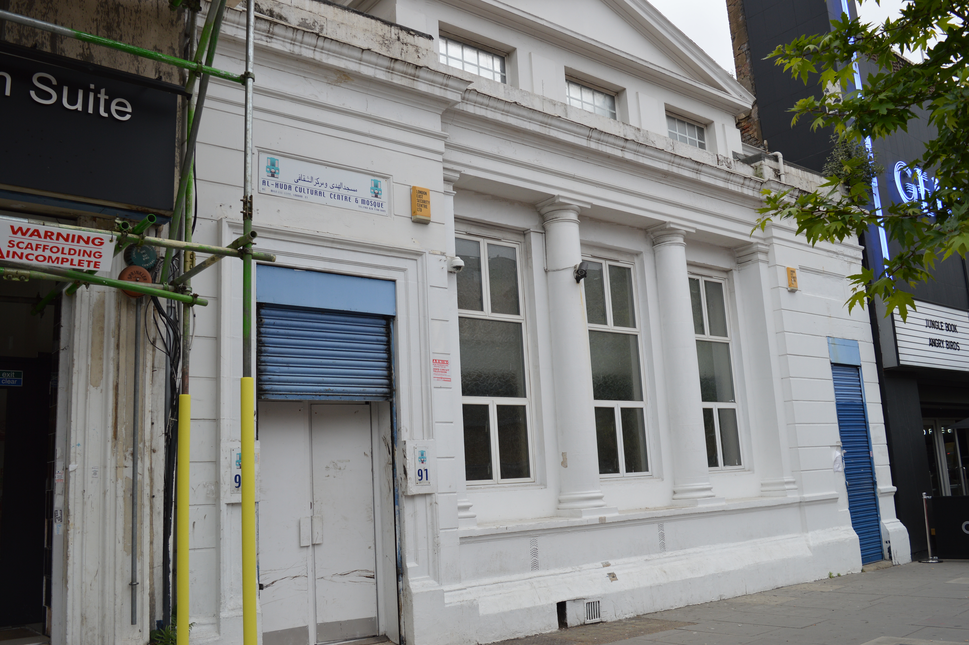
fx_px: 847
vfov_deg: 41.6
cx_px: 484
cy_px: 322
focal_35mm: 32
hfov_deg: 59.5
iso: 140
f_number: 5.6
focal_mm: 21
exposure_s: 1/125
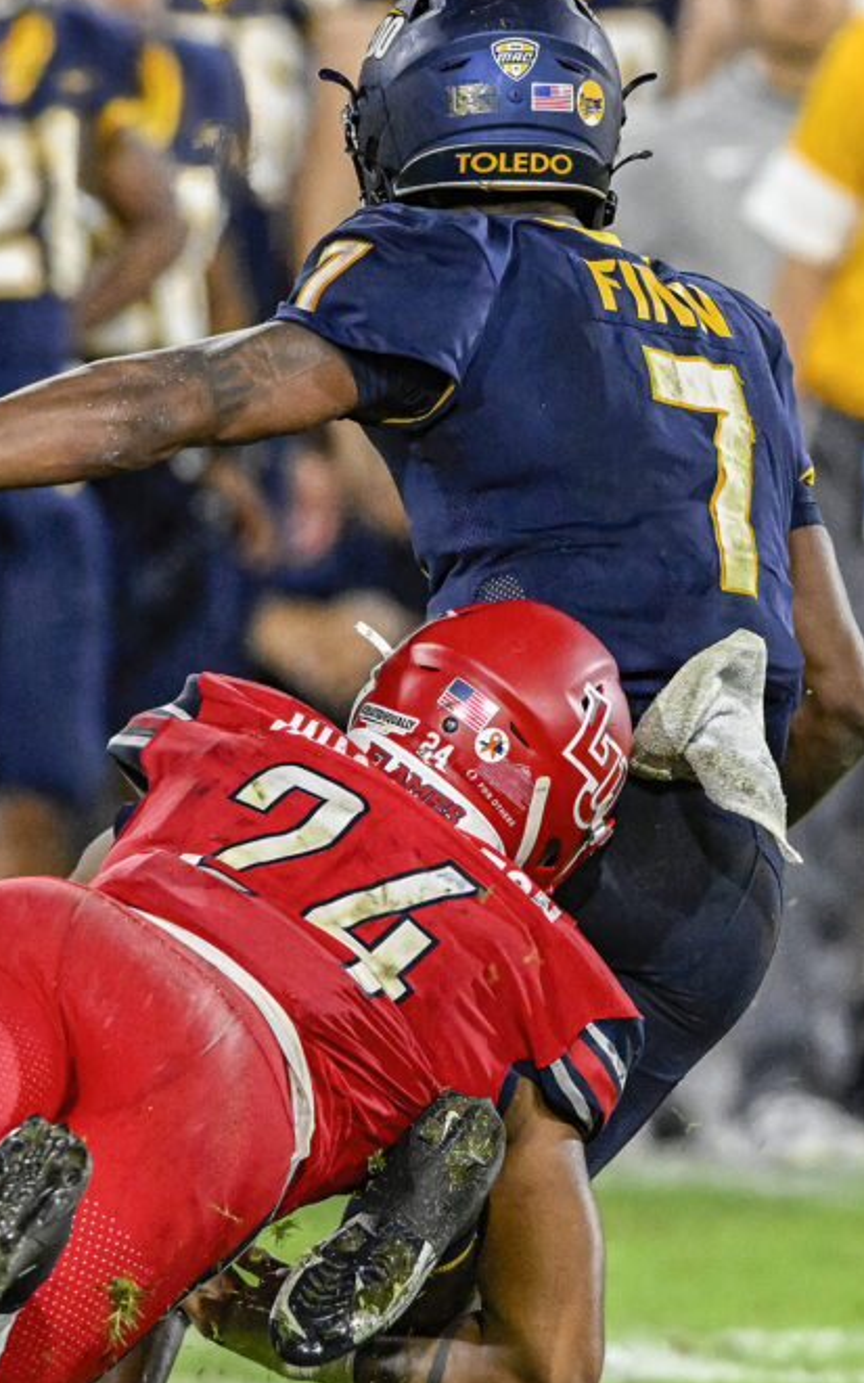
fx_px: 23778
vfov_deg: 3.3
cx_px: 264
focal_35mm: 631
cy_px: 789
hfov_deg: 2.1
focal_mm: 400
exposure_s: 1/2000
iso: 6400
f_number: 4
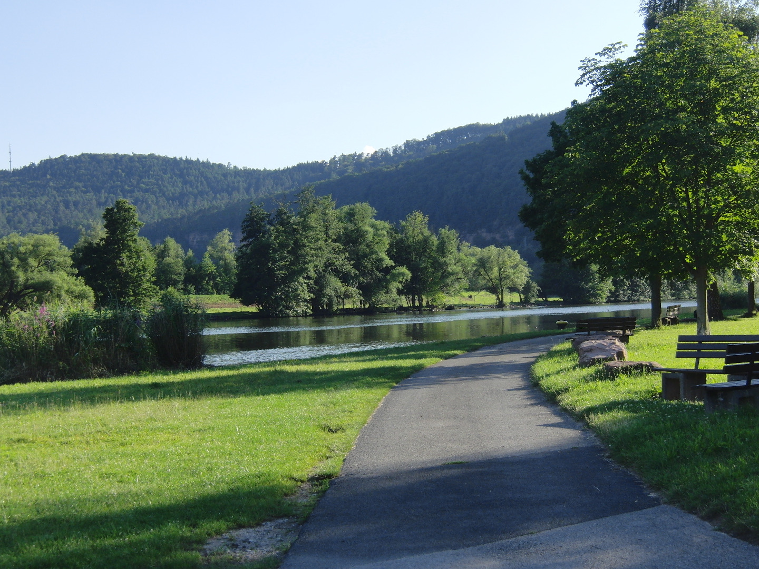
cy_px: 284
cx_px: 380
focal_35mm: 56
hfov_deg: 34.3
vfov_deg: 26.1
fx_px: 1228
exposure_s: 1/500
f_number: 4.2
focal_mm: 9.8
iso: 100
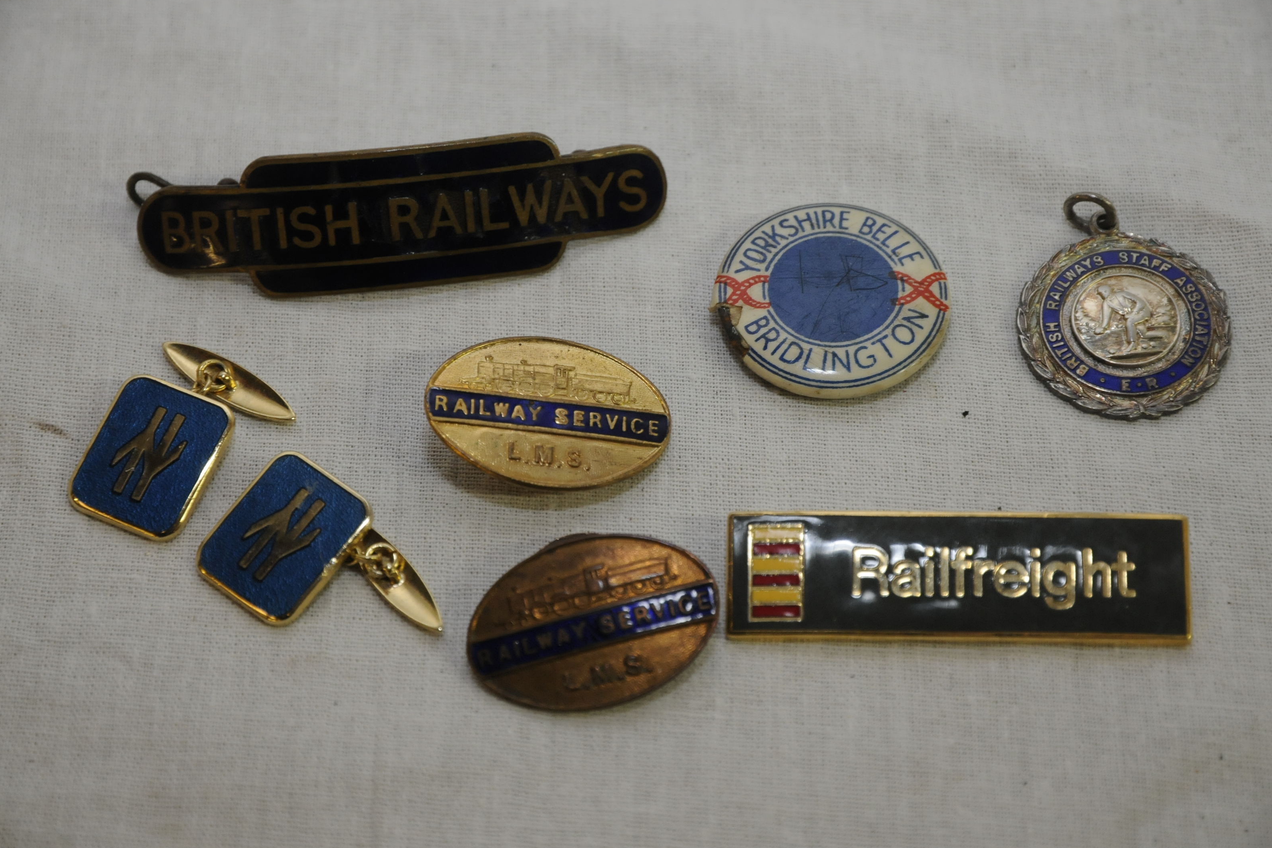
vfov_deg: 14.6
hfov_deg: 21.7
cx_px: 636
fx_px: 3321
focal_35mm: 94
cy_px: 425
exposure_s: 1/60
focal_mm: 62
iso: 1000
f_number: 5.6
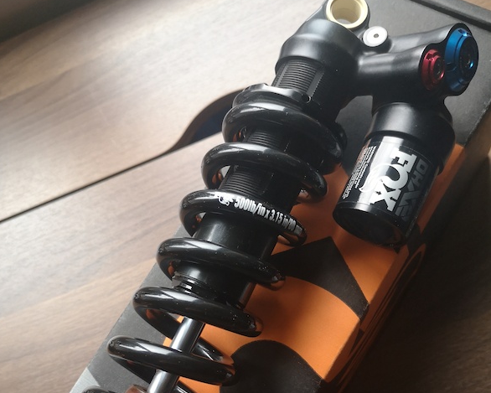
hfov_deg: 50.3
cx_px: 240
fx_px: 523
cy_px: 296
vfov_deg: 40.0
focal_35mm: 36
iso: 160
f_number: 1.8
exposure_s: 1/50
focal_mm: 3.95
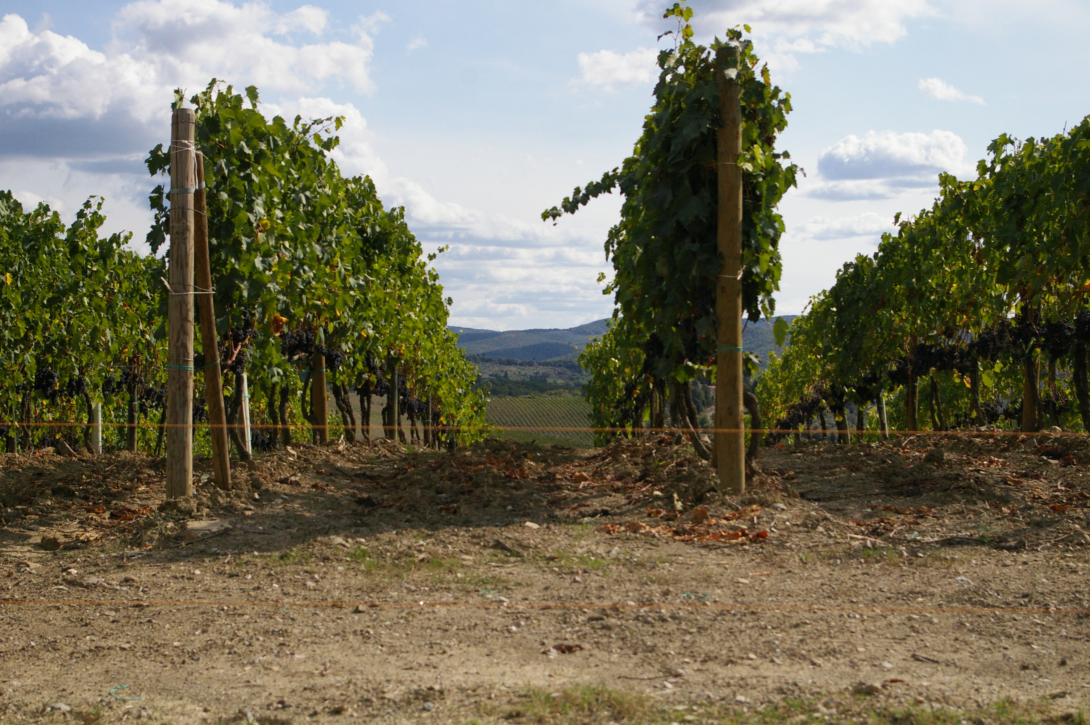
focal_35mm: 60
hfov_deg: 33.4
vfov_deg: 22.6
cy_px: 362
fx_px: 1815
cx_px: 545
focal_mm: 40
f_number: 5.6
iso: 800
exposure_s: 1/4000
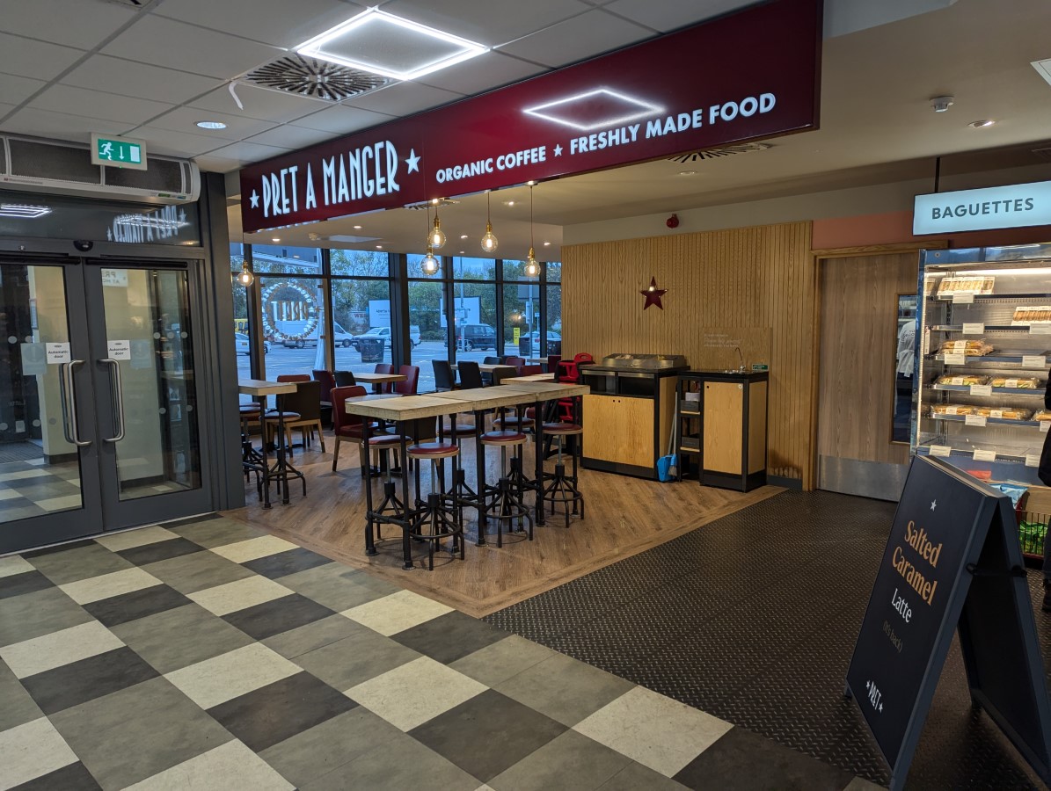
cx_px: 526
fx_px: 730
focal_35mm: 24
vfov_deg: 56.9
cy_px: 396
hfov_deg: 71.5
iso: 39
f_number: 1.85
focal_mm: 6.81
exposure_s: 1/60.9
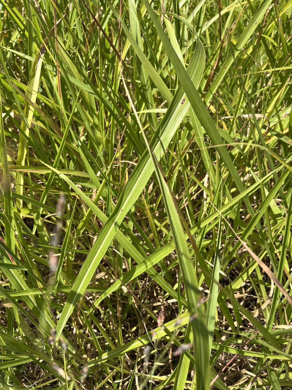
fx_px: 292
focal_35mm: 26
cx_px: 146
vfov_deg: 67.3
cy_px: 195
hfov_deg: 53.1
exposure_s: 1/2410
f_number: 1.6
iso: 50
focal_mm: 5.1
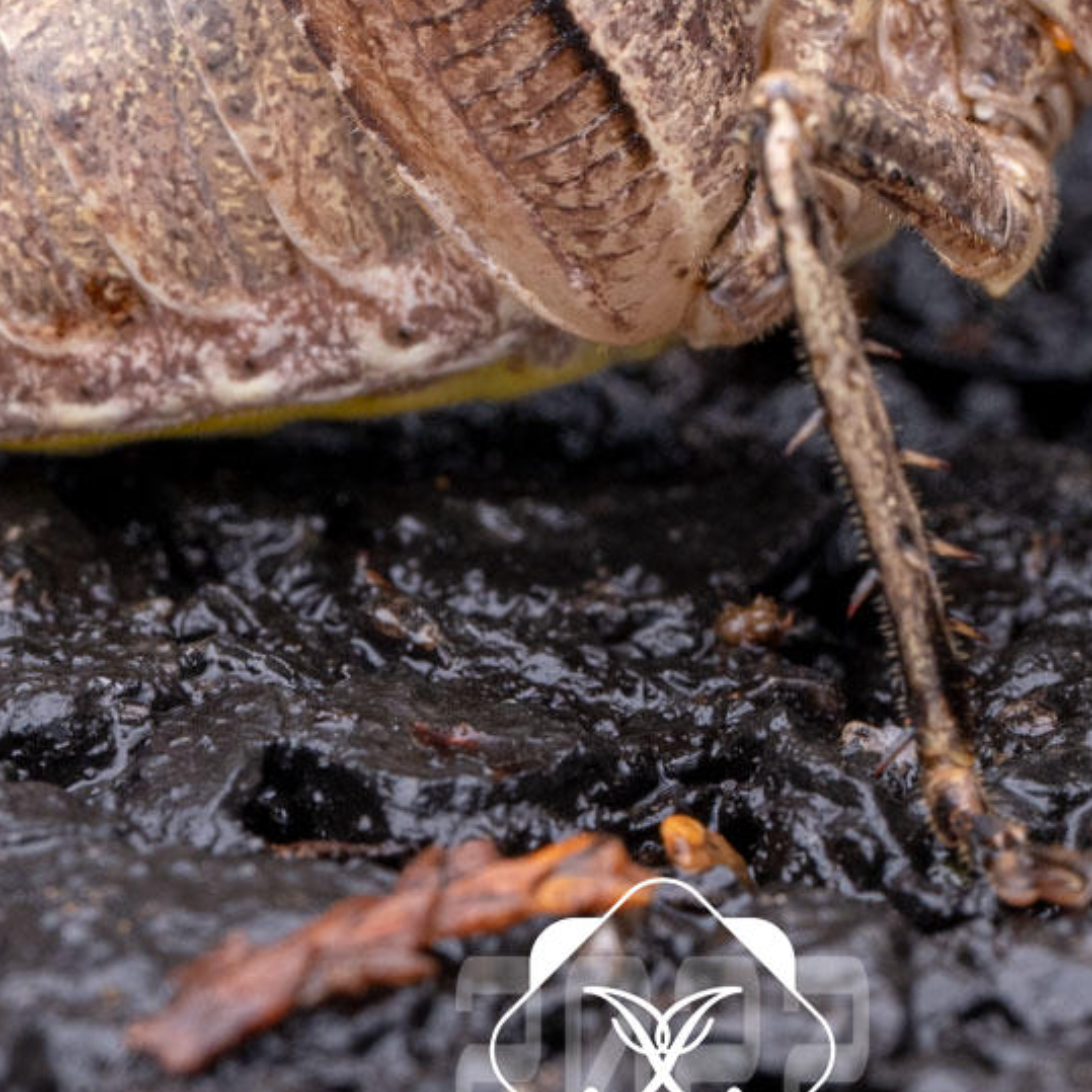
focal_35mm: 414
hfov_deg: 4.2
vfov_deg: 4.2
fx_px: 14776
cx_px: 662
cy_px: -301
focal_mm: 105
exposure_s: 1/250
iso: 200
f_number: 16
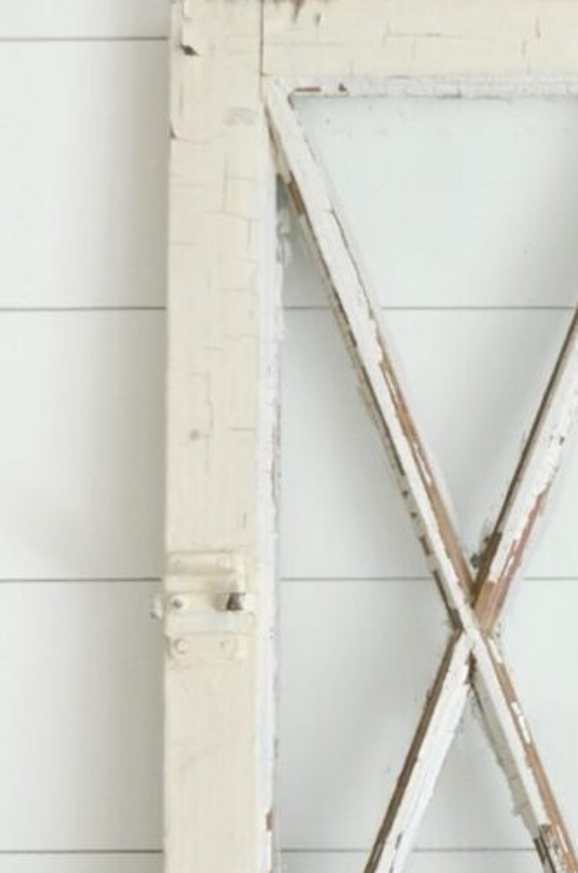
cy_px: 688
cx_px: 670
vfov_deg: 20.4
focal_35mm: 99
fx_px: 2396
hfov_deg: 13.4
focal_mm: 22
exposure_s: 1/80
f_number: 4.5
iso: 400
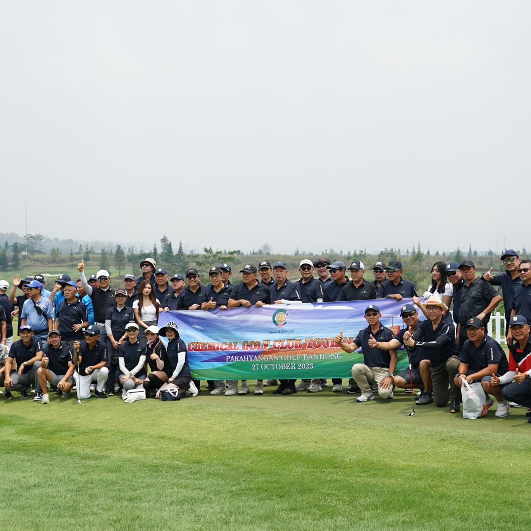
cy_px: 267
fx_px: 937
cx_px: 247
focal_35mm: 54
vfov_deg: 31.6
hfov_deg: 31.6
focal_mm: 28
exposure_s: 1/1250
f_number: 3.5
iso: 160
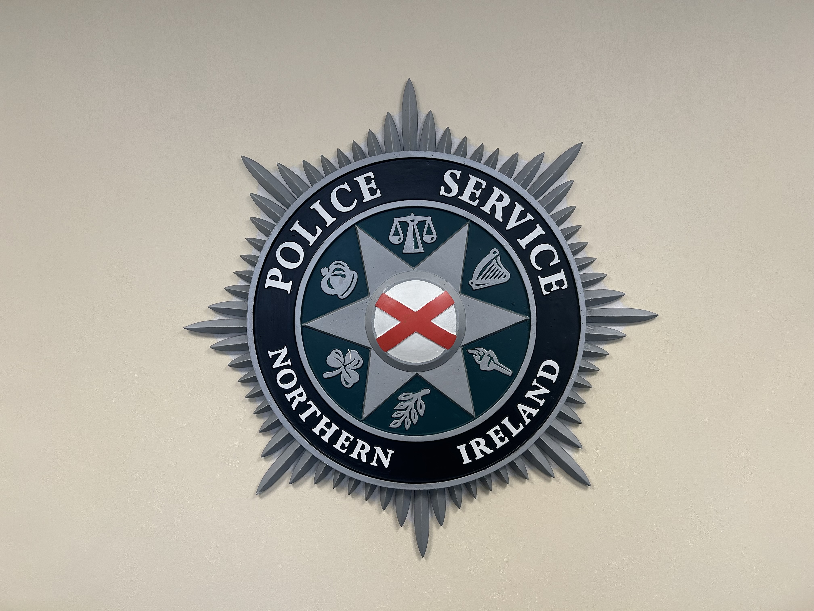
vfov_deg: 53.1
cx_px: 407
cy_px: 306
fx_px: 611
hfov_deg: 67.3
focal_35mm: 26
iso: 80
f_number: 1.5
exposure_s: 1/100
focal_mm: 5.7
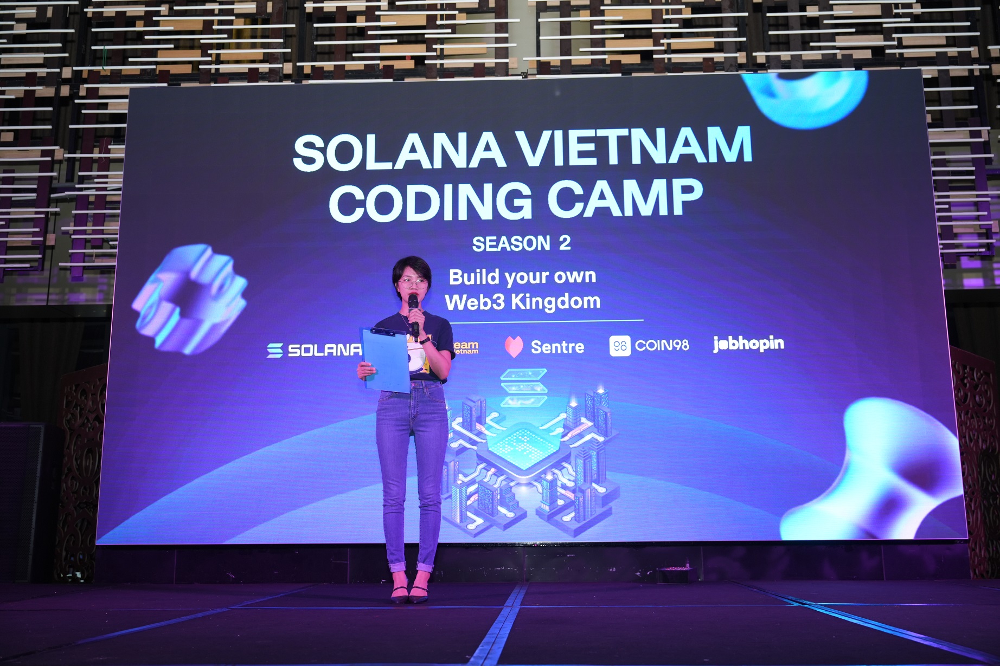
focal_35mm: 34
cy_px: 333
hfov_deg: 55.8
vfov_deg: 38.9
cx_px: 500
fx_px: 944
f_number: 3.5
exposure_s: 1/200
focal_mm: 34
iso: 800
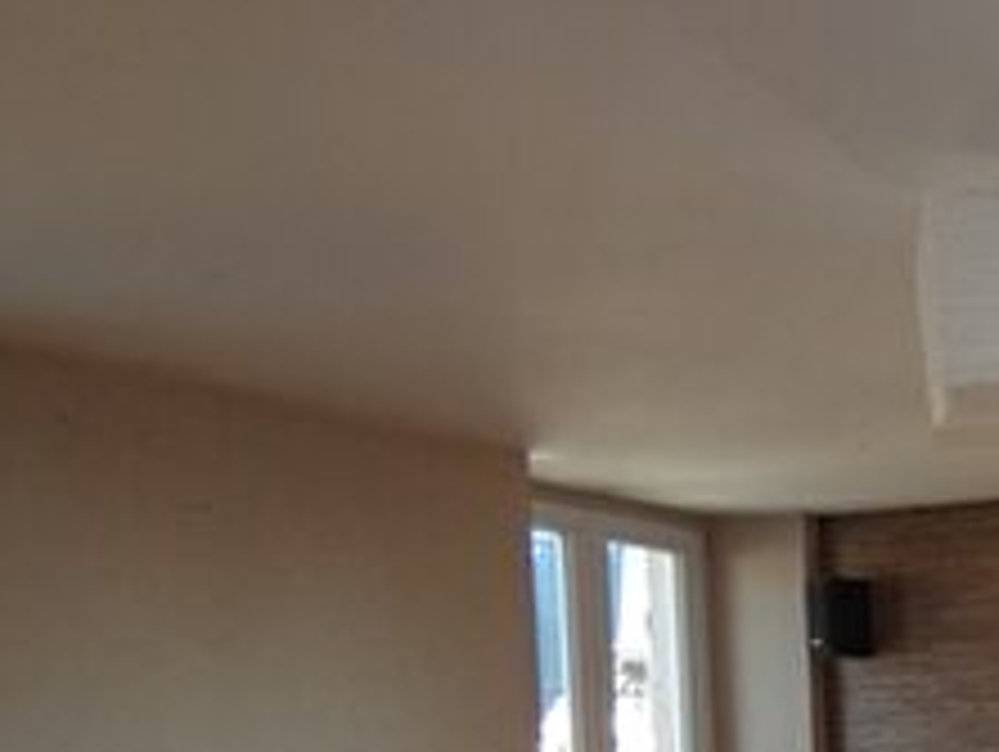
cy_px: 1029
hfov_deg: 24.5
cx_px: 1462
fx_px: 1820
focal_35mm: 63
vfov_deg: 20.8
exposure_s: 1/80
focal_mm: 3.6
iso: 80
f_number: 2.8
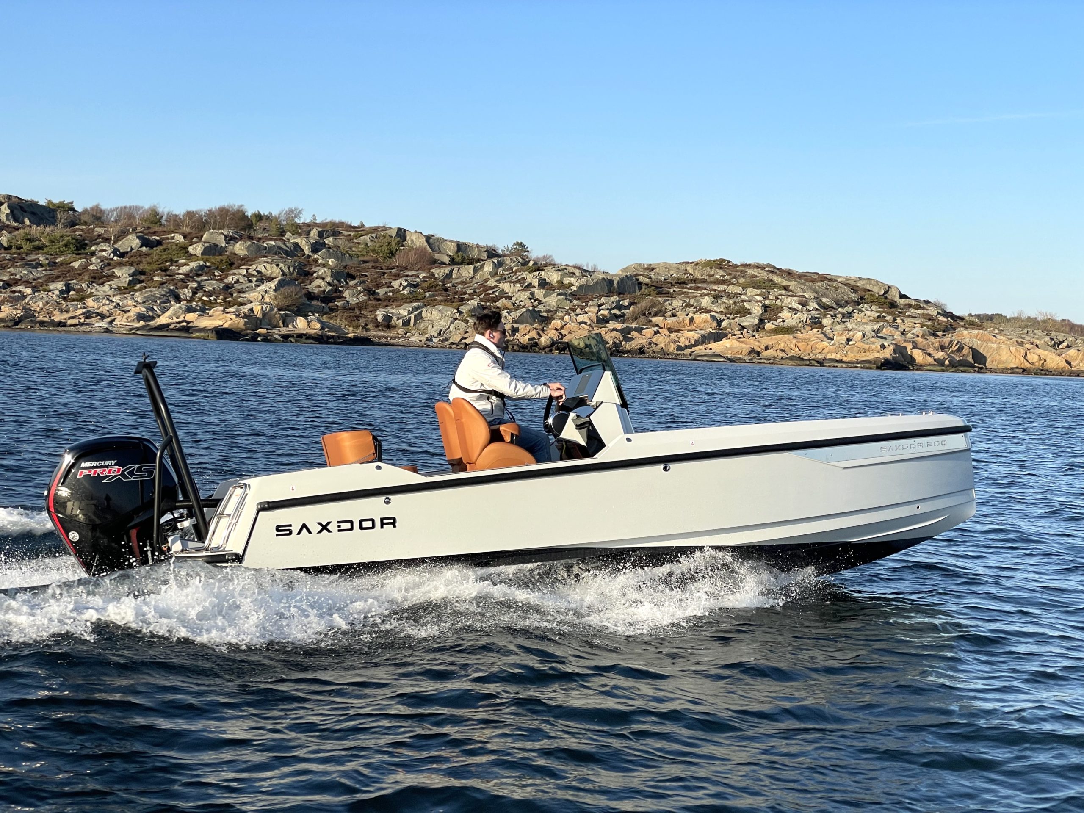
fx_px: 1628
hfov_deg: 36.8
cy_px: 406
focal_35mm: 52
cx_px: 542
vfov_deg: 28.0
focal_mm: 6
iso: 25
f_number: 2
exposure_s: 1/1089
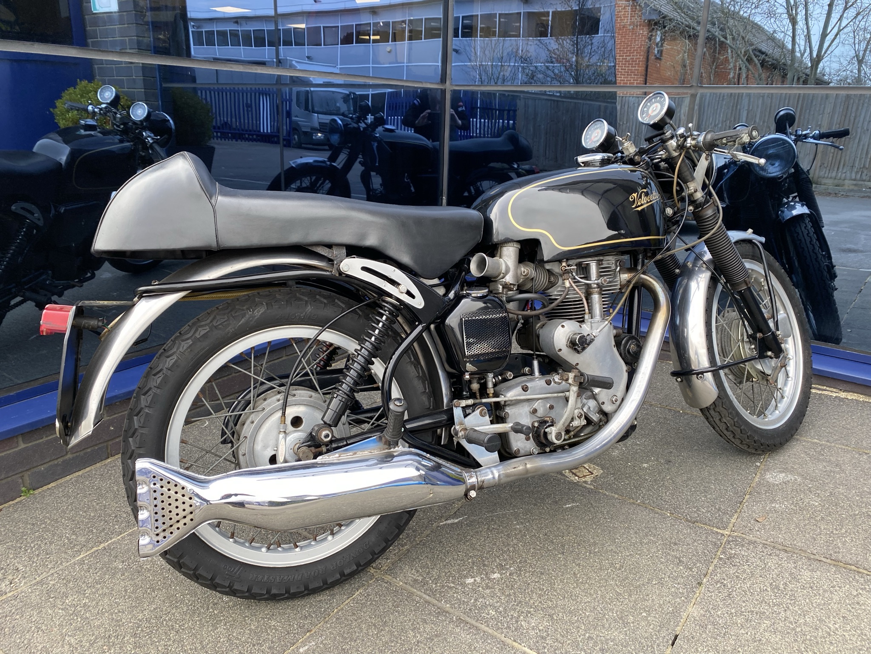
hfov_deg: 67.3
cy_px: 327
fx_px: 654
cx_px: 436
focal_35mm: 26
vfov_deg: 53.1
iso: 64
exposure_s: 1/121
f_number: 1.8
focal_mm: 4.25
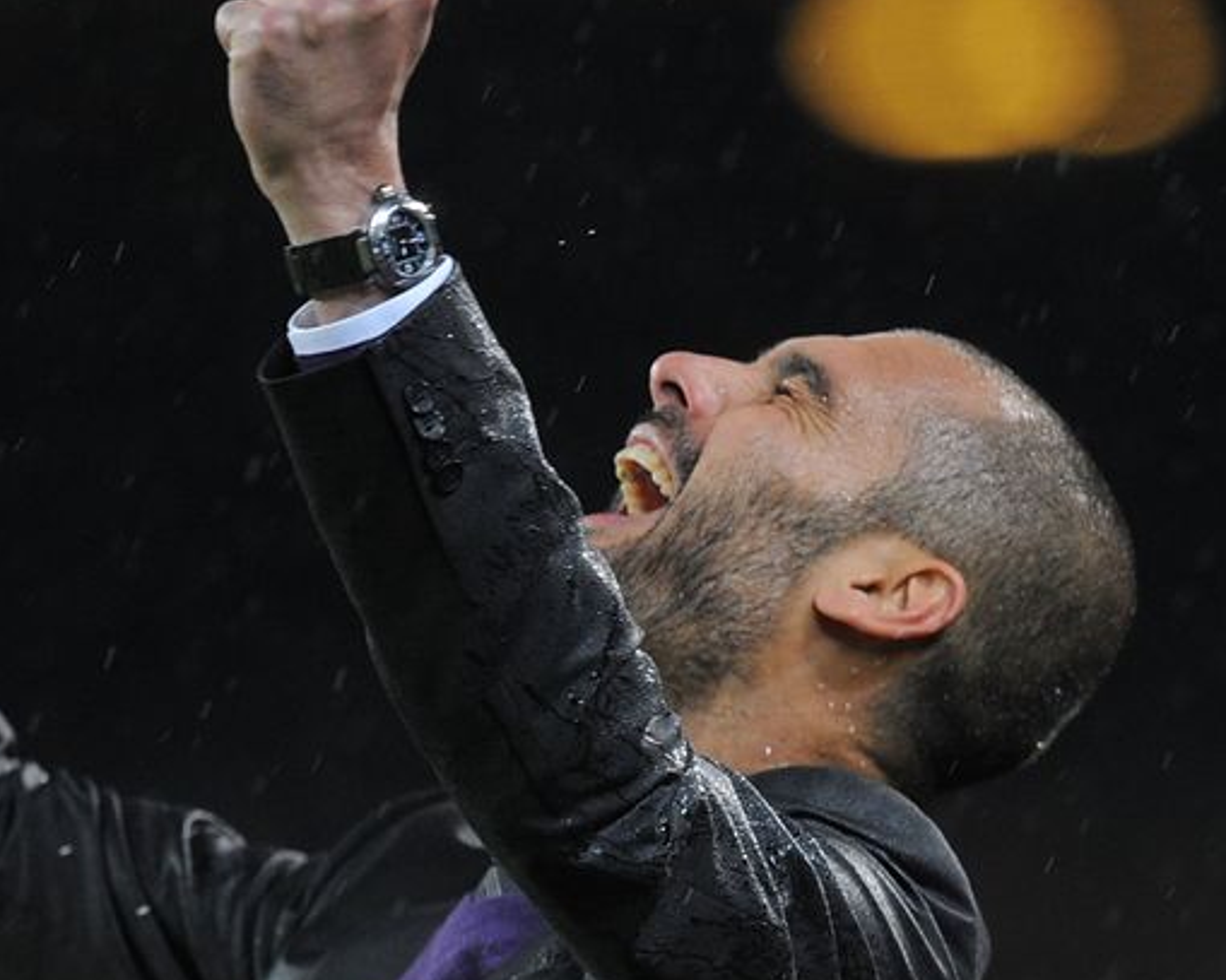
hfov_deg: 2.6
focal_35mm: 757
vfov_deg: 2.0
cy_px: 531
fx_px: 27462
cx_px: 347
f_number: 2.8
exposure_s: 1/640
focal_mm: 400
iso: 1000
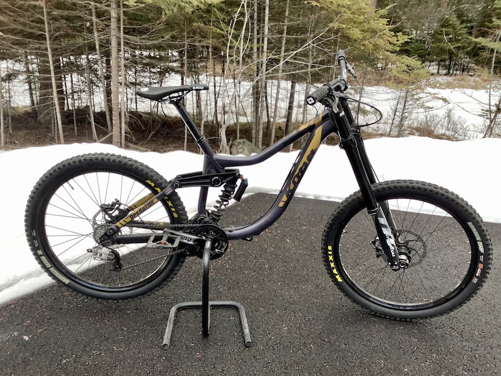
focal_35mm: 31
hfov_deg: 58.4
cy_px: 188
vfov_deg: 45.4
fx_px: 449
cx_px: 250
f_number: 2.4
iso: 25
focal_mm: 3.3
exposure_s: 1/120
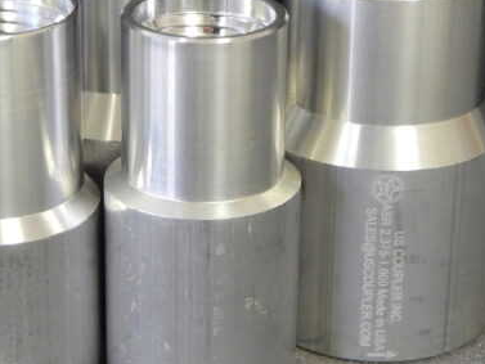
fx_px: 1864
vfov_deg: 11.2
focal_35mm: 133
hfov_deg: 14.8
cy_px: 171
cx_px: 162
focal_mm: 8.6
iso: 400
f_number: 3.7
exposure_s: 1/25
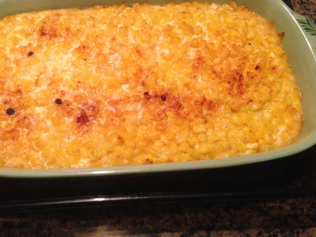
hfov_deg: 40.2
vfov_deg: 30.7
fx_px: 429
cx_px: 124
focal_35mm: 47
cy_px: 85
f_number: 2.4
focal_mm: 4.12
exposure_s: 1/20
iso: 320
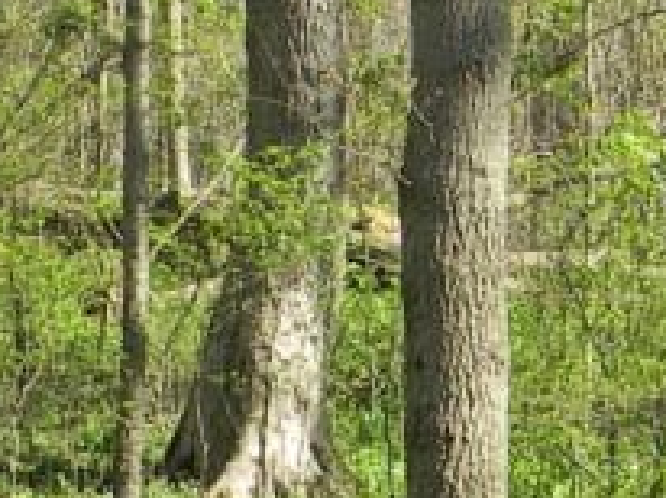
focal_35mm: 239
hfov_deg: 8.3
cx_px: 71
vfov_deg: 6.1
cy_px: 886
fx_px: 4593
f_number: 3.8
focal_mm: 7.3
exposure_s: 1/226
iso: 80
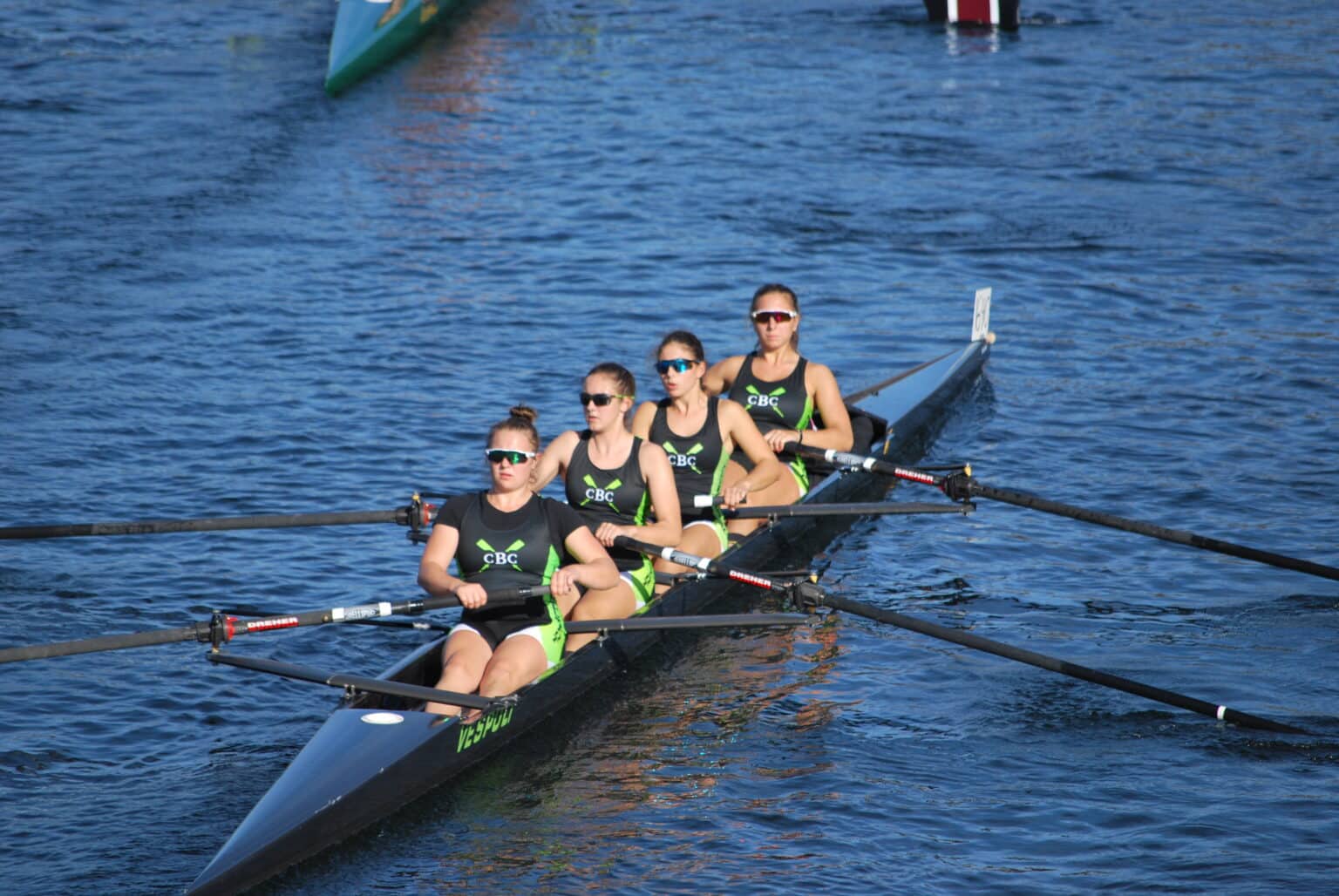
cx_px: 670
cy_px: 448
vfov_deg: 4.6
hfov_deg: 6.9
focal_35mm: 300
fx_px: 11171
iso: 200
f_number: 5.6
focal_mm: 200
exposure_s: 1/800
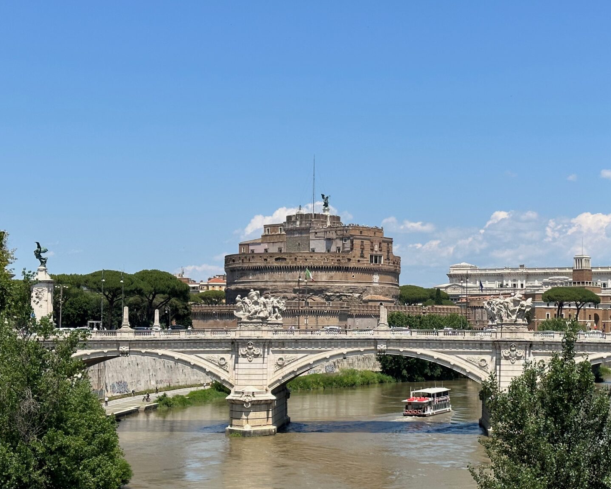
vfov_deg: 22.8
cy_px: 279
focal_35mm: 67
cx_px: 388
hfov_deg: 28.2
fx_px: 1212
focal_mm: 6.86
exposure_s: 1/5525
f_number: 1.78
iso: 64
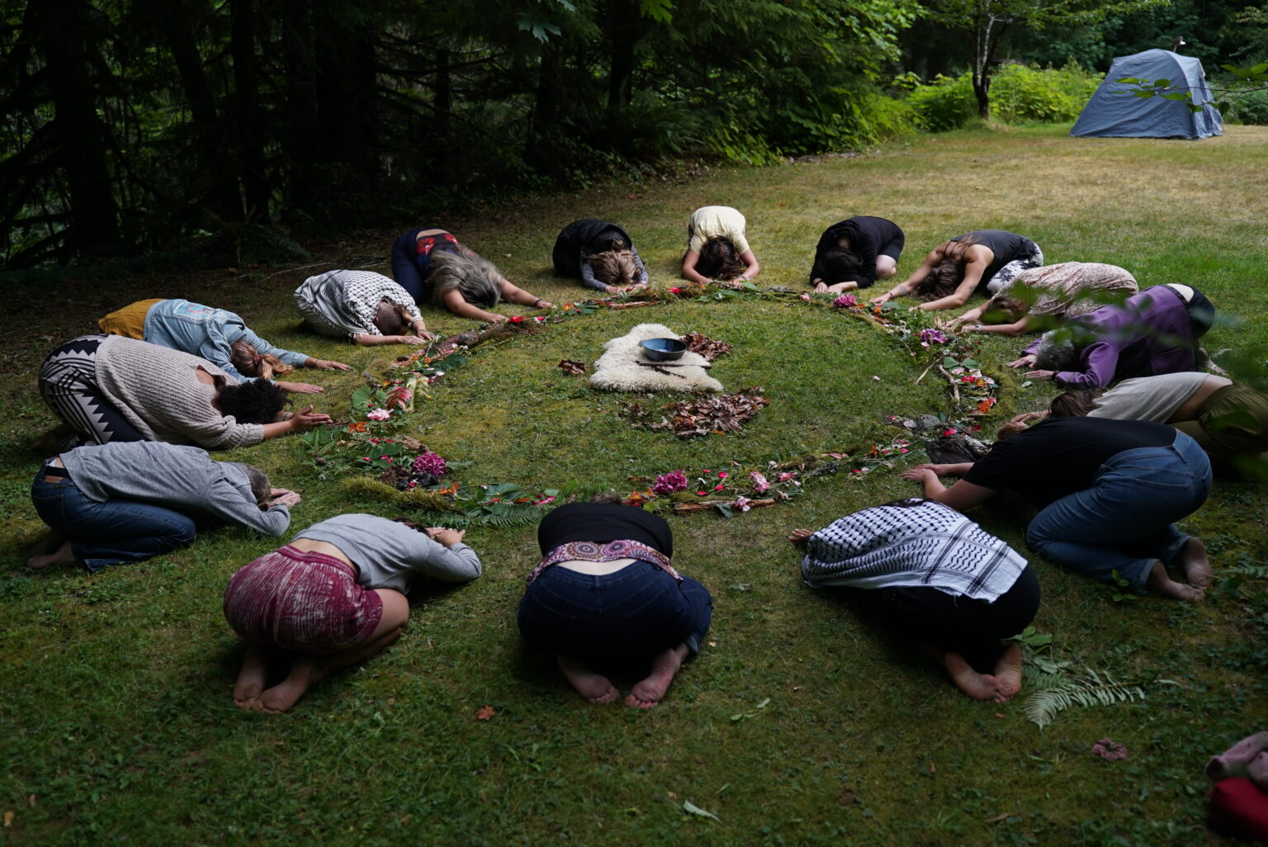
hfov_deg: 57.2
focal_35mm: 33
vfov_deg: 40.0
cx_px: 634
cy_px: 424
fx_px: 1163
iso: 400
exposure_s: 1/800
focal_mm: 33
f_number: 2.8
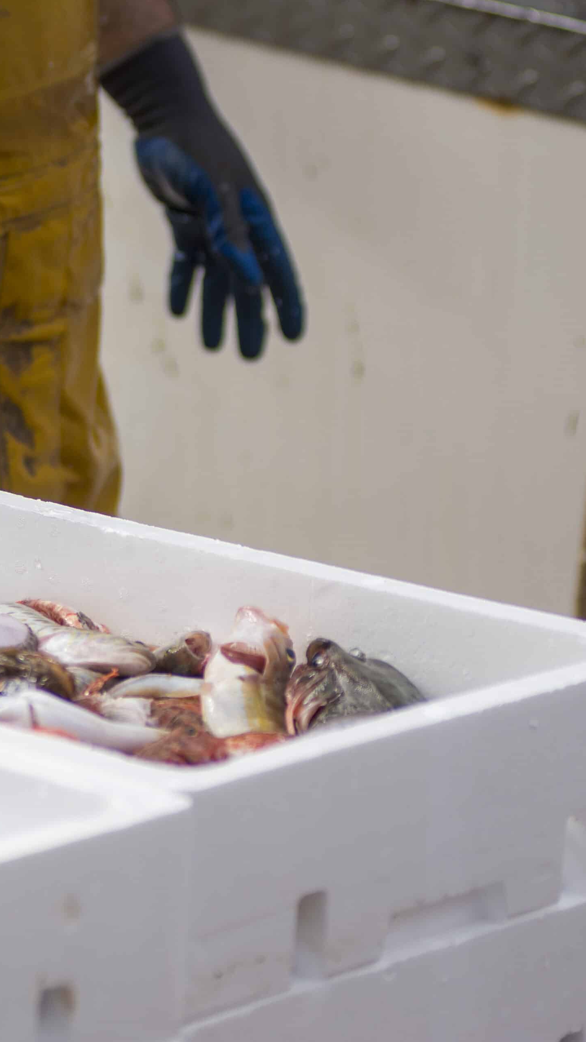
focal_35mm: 189
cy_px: 521
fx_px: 5220
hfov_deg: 6.4
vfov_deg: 11.4
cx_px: -174
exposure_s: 1/1600
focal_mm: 80
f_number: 4
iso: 200
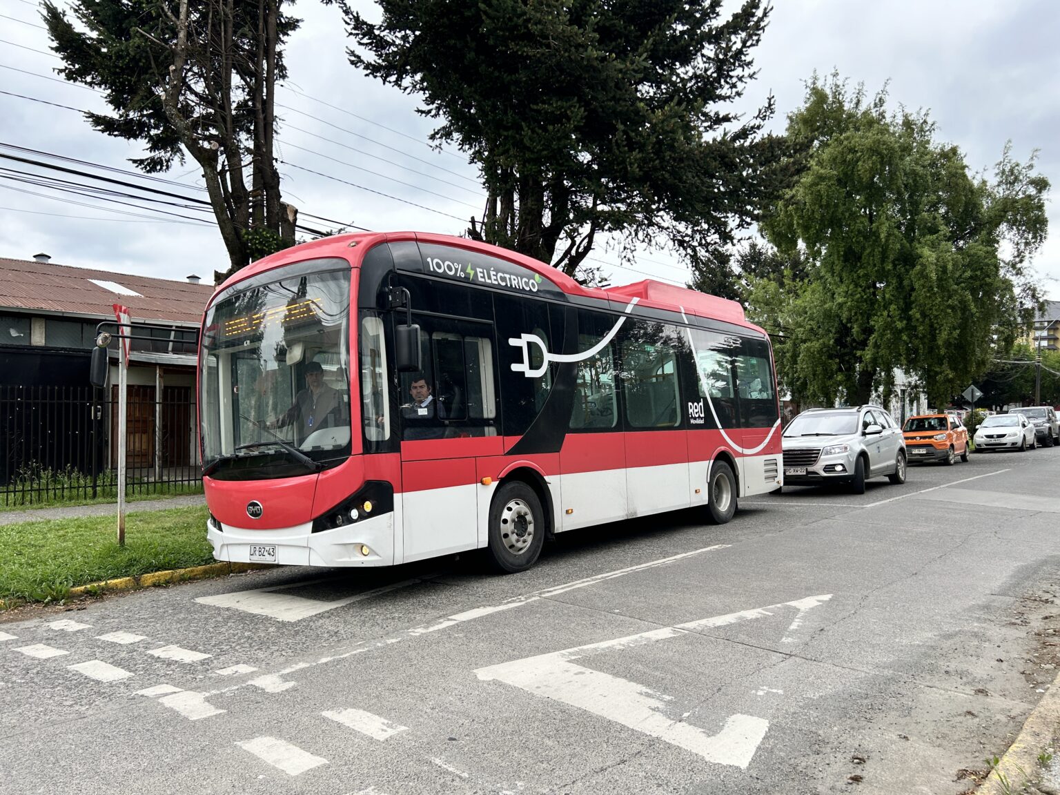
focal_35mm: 26
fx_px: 796
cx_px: 530
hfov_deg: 67.3
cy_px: 398
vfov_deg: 53.1
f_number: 1.5
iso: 50
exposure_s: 1/887
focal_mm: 5.7
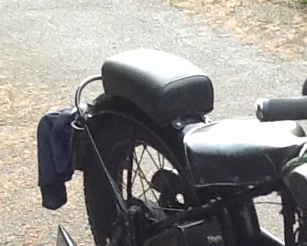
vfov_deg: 12.2
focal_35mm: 123
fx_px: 1118
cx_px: 433
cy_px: 313
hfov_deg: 14.7
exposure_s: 1/60
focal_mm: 2.03
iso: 64
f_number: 2.4
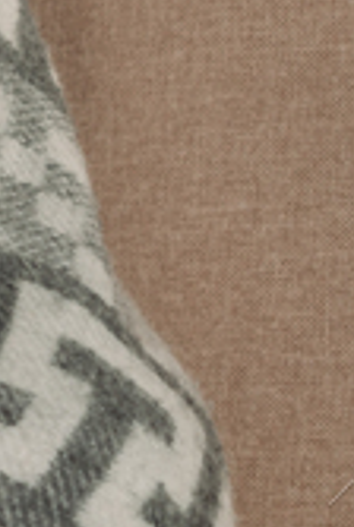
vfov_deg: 3.2
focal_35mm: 644
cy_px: -290
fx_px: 9459
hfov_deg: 2.1
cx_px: -338
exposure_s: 1/250
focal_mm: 122
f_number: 3.5
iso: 64
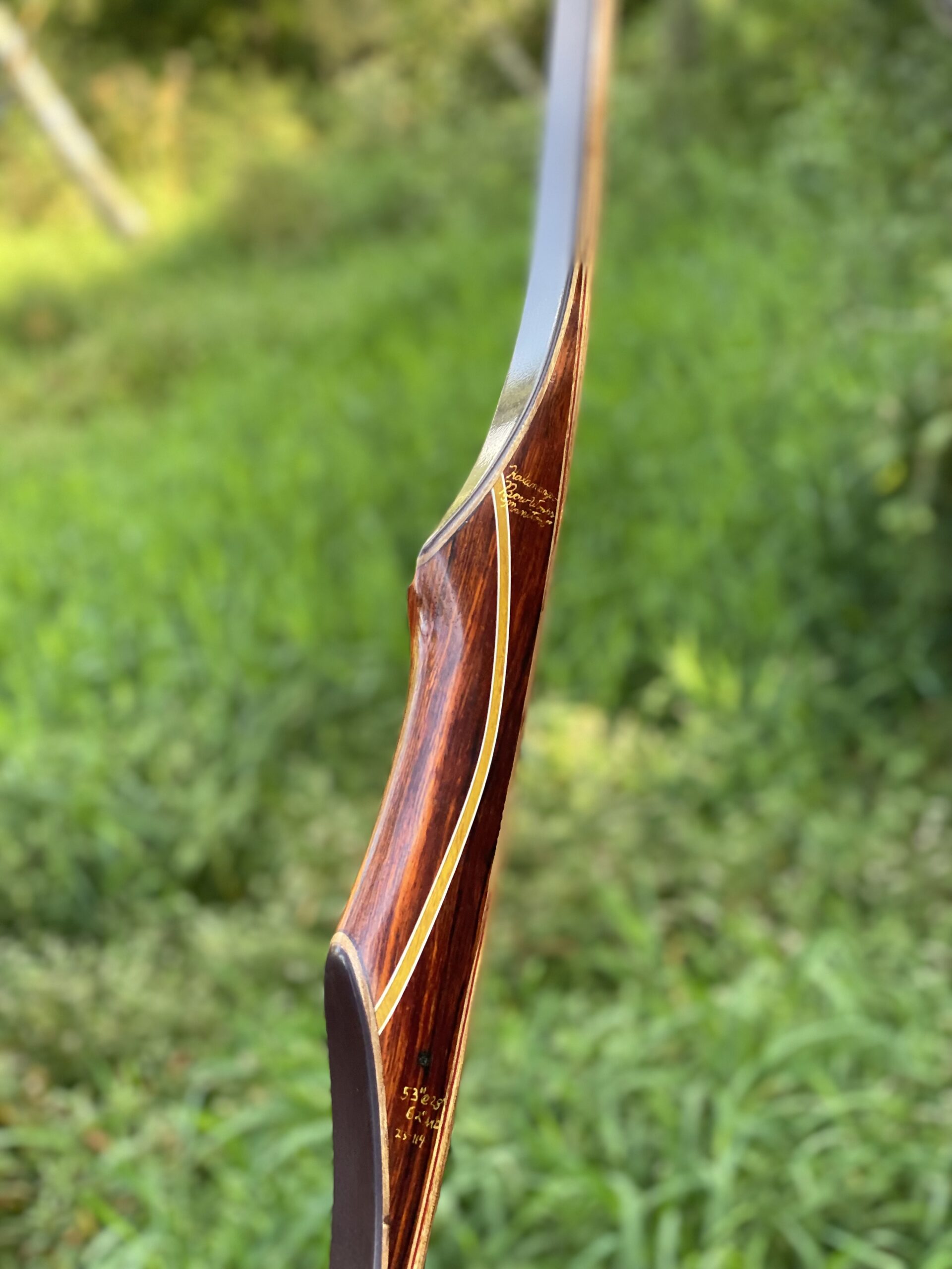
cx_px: 476
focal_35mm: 52
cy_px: 634
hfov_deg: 28.0
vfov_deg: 36.8
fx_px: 1907
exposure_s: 1/122
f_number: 2
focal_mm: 6
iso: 100
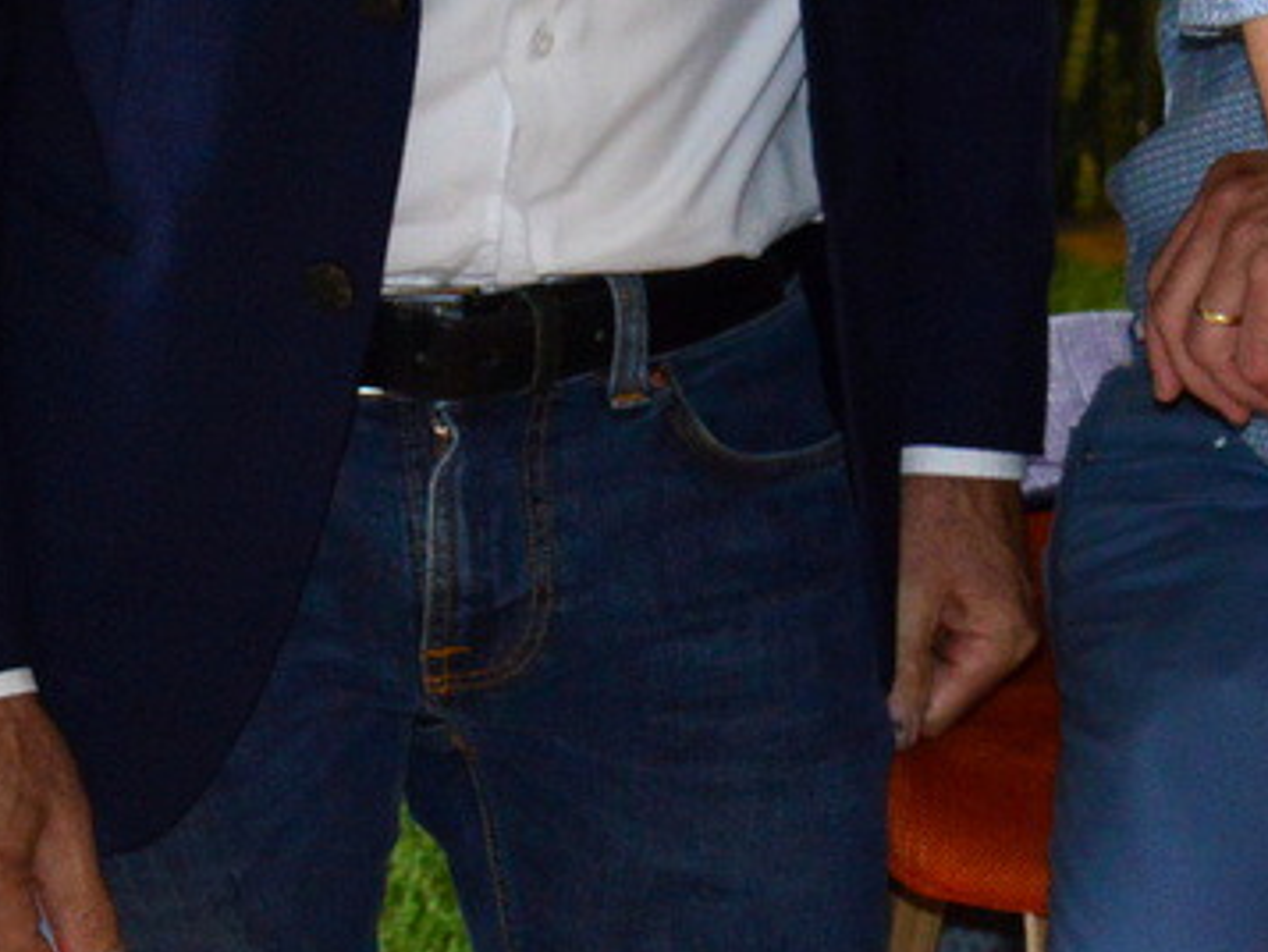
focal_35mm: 119
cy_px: -337
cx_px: 1737
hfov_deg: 15.6
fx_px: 4350
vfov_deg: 12.1
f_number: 6.3
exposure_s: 1/125
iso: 800
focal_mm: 23
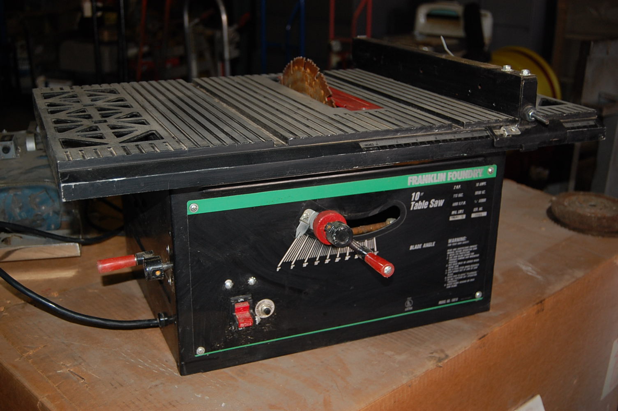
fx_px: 720
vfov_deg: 31.8
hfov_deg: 46.4
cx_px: 309
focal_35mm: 42
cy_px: 206
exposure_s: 1/60
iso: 400
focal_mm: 28
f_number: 4.2
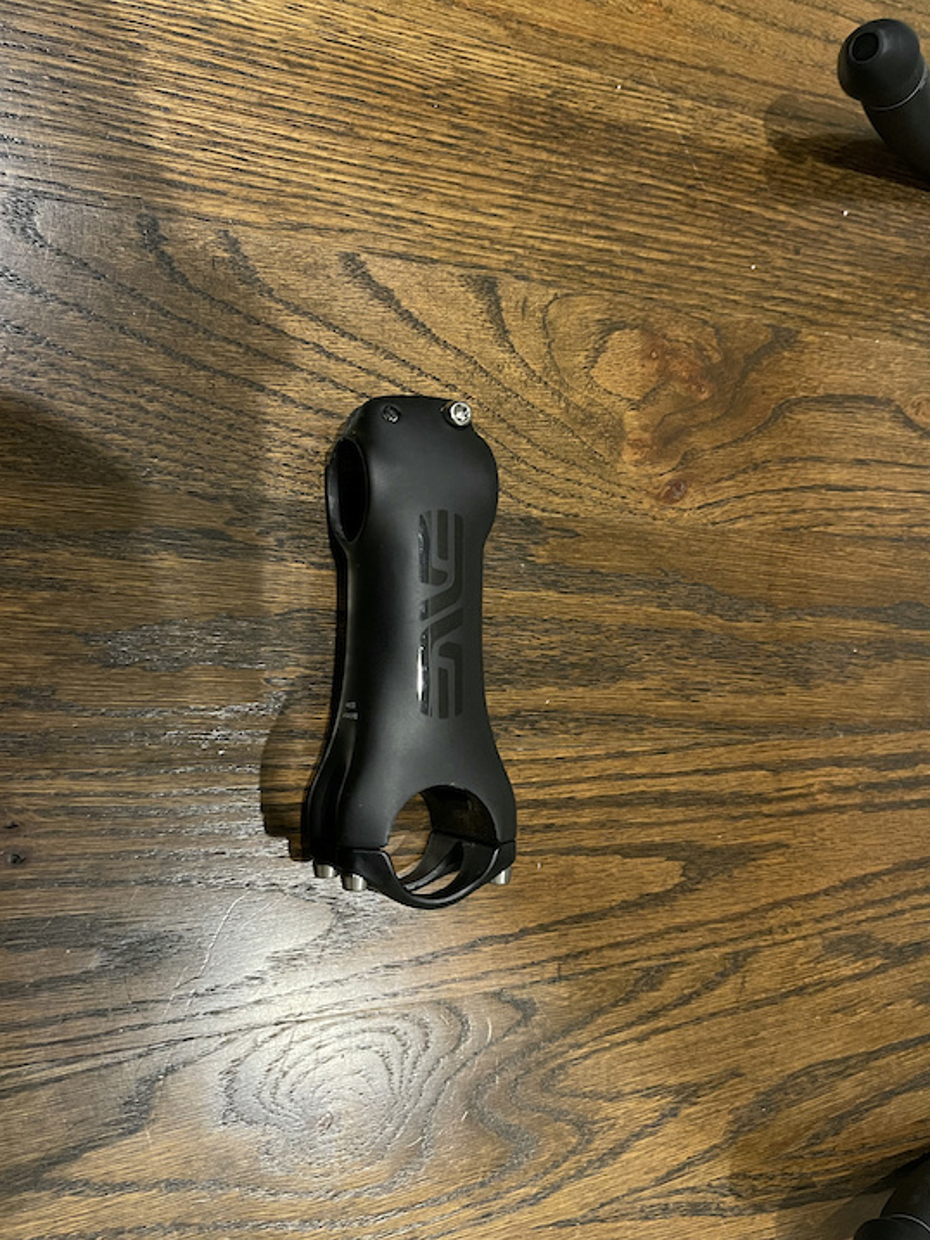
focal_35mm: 29
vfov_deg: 61.6
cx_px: 422
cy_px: 642
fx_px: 1039
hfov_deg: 48.2
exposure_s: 1/30
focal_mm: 5.1
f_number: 1.6
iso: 640
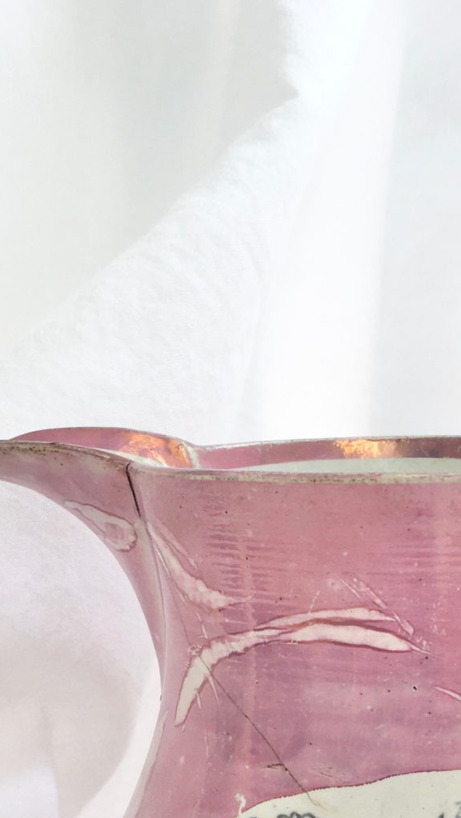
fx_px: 1369
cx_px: 410
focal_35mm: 63
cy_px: 786
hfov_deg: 18.8
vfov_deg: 31.2
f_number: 2.2
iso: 25
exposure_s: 1/170
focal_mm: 4.15
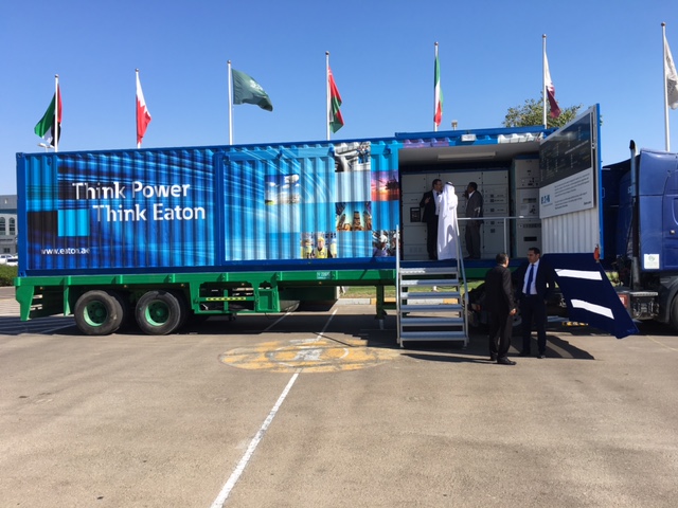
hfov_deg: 61.7
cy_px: 254
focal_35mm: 29
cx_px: 339
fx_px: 568
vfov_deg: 48.2
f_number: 2.2
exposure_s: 1/1479
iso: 25
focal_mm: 4.15
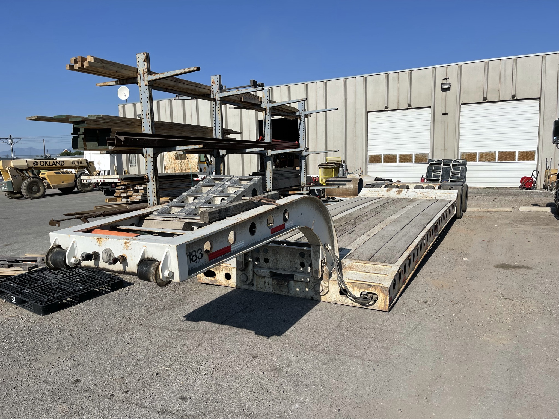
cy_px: 210
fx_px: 420
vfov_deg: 53.1
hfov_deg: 67.3
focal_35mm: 26
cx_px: 280
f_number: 1.6
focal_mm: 5.1
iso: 32
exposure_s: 1/6579
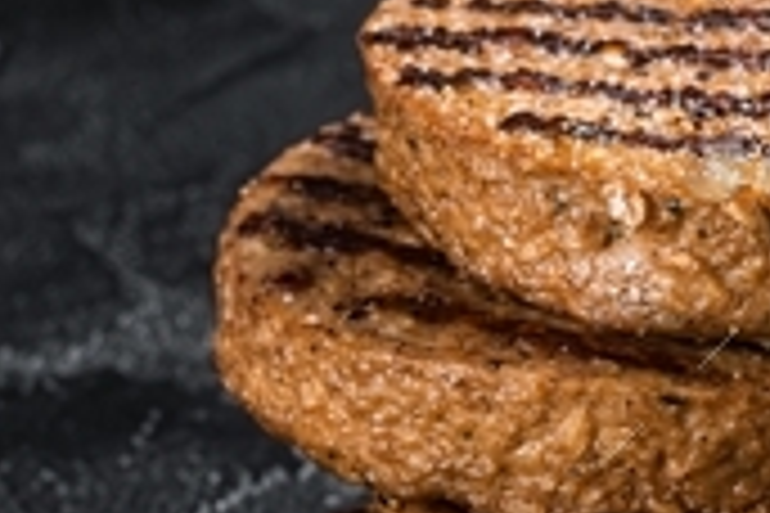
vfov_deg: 7.9
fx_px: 3700
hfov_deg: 11.9
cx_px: 198
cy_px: 380
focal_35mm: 173
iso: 200
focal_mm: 50
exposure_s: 1/125
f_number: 10
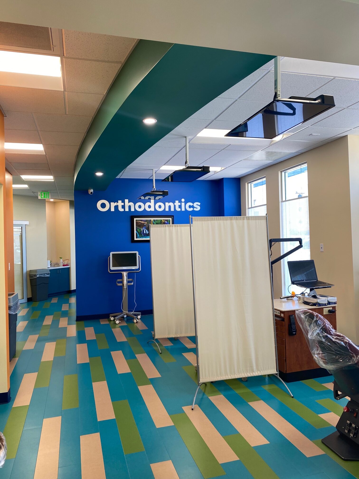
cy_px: 240
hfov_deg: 53.1
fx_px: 360
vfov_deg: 67.3
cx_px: 180
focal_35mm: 26
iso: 50
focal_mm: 4.25
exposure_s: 1/120
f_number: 1.8
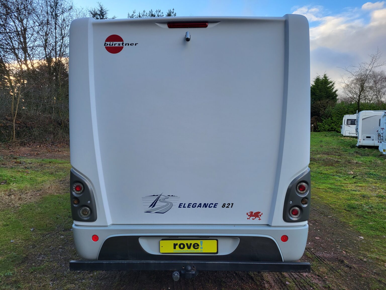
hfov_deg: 67.3
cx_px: 193
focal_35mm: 26
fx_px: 290
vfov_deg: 53.1
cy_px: 145
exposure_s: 1/387
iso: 40
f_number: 1.8
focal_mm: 5.4
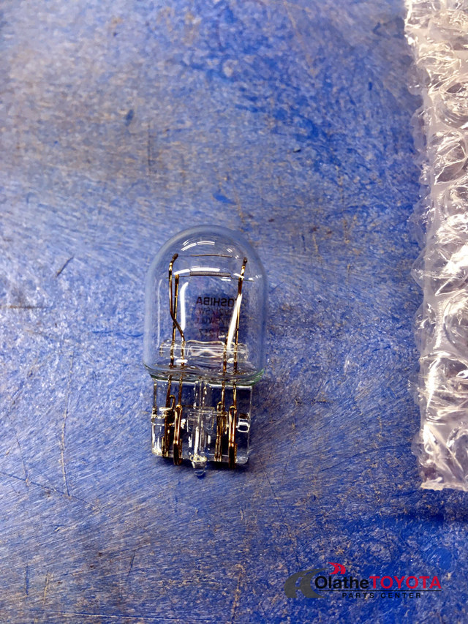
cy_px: 312
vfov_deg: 61.7
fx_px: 523
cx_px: 234
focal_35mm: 29
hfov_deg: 48.2
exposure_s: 1/30
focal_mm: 4.15
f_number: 2.2
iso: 50
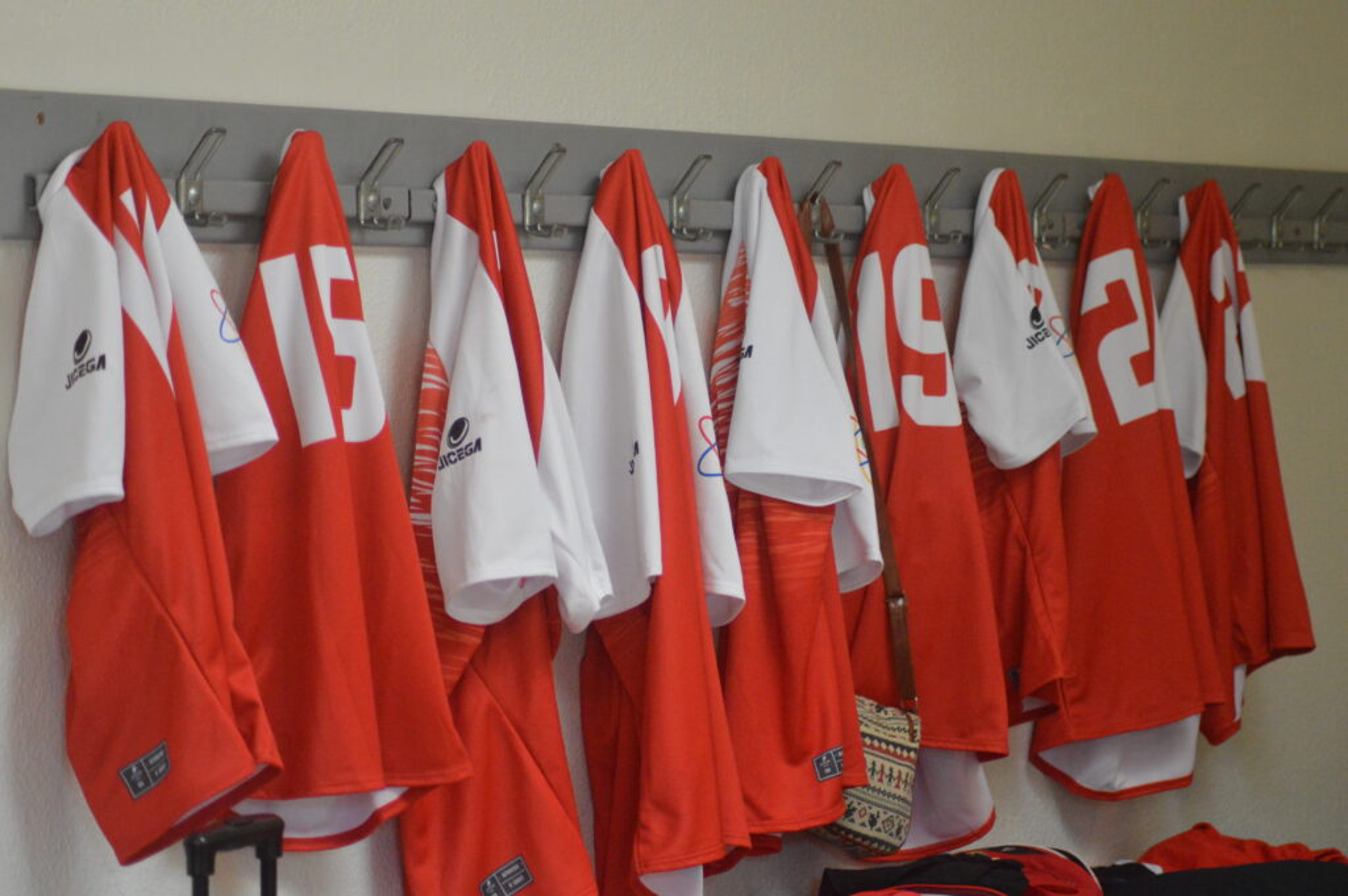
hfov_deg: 19.5
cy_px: 448
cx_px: 674
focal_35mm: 105
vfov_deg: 13.0
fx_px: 3928
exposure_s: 1/500
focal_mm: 70
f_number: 4
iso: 3200
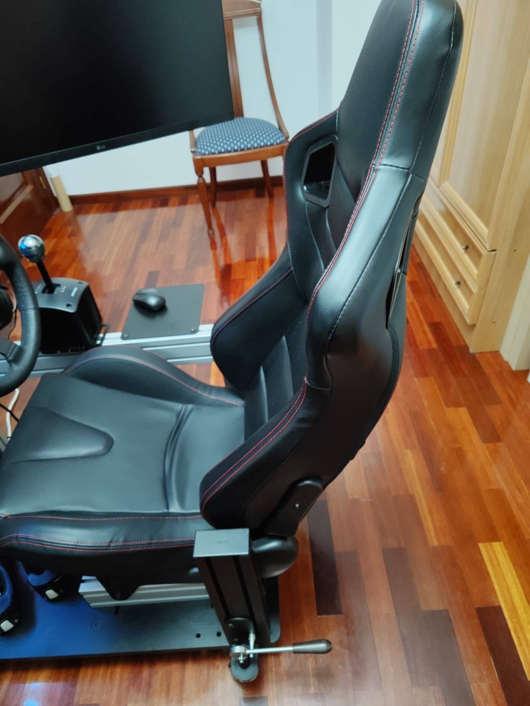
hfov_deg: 58.9
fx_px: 470
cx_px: 265
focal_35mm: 23
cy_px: 353
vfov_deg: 73.9
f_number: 1.8
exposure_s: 1/33.3
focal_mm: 5.4
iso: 1132
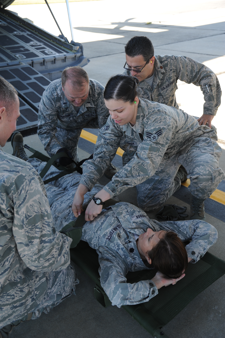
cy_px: 169
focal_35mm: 35
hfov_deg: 37.8
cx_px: 112
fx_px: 329
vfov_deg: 54.5
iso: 500
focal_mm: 35
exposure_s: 1/320
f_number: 5
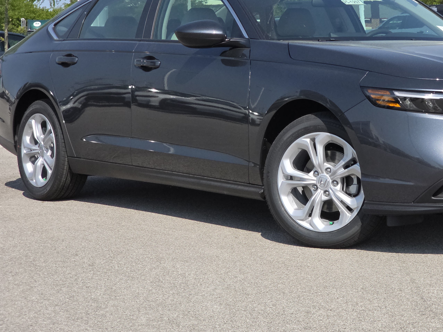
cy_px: 92
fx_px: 1382
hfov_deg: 18.1
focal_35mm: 108
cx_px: 327
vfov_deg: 13.7
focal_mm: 7.9
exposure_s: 1/2186
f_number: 2.4
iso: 50
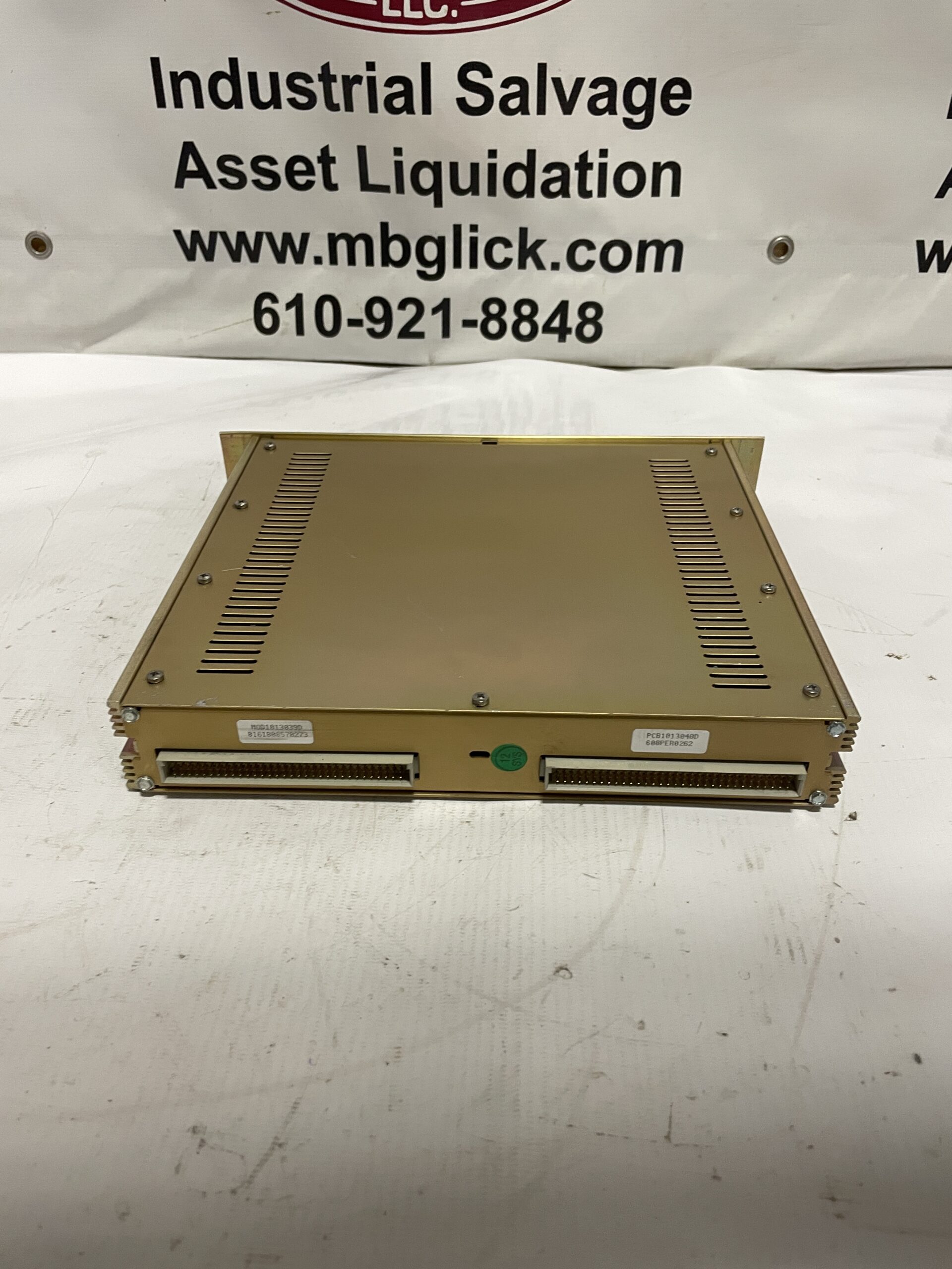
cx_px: 476
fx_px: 953
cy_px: 634
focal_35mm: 26
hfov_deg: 53.1
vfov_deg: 67.3
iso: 125
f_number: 1.6
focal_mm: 4.2
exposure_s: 1/60
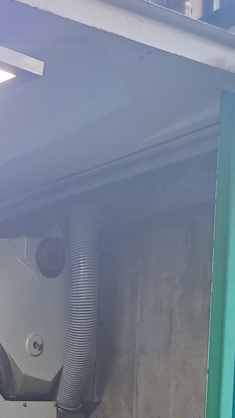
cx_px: -147
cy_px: 497
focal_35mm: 71
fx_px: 787
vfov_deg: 26.6
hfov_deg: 15.3
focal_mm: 4.65
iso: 160
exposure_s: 1/50
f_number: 1.8
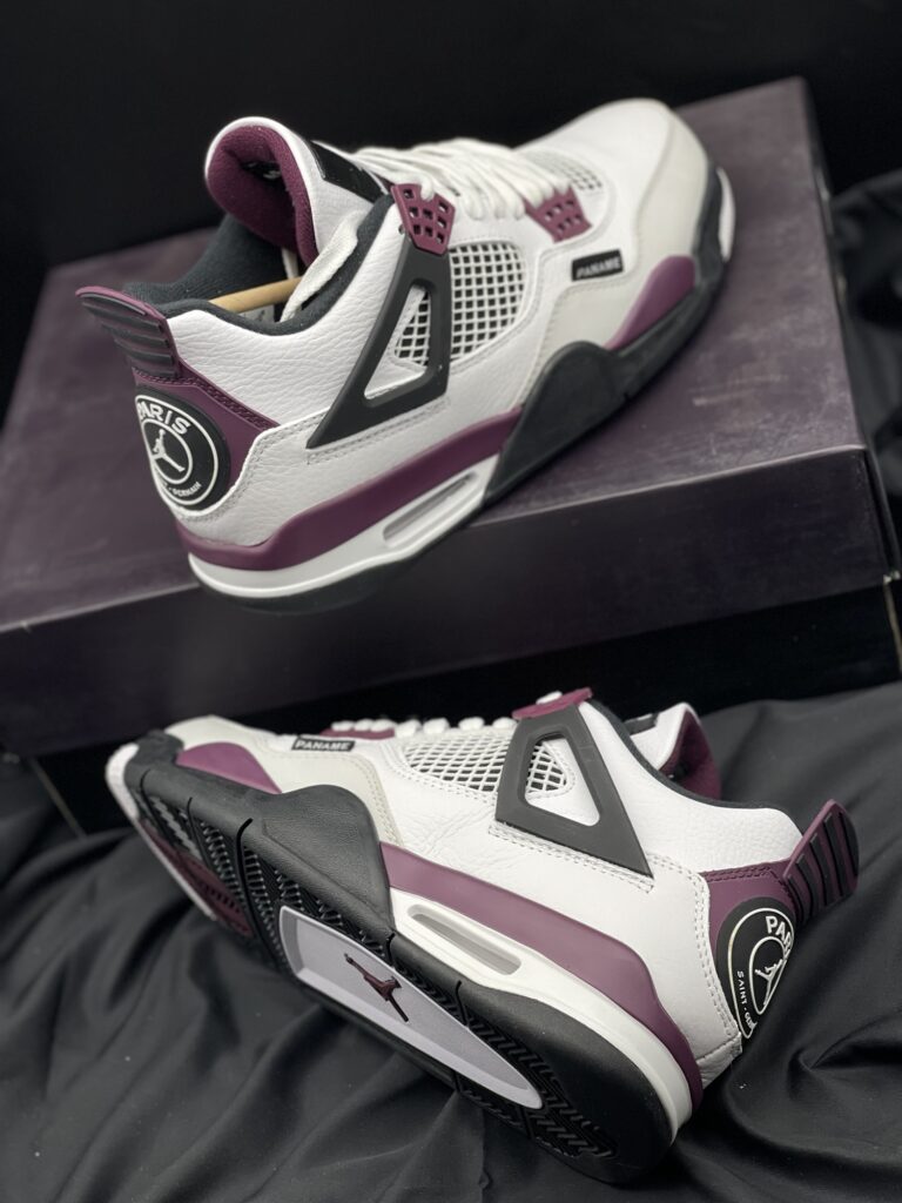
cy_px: 602
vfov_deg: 30.3
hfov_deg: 22.9
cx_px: 451
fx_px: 2224
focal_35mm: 64
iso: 64
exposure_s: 1/100
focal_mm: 7.5
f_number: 2.2
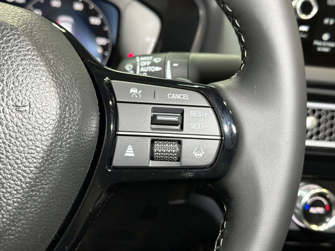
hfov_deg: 38.9
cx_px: 169
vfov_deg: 29.7
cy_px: 124
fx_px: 474
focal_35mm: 49
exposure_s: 1/40
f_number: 1.78
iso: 400
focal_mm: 6.86
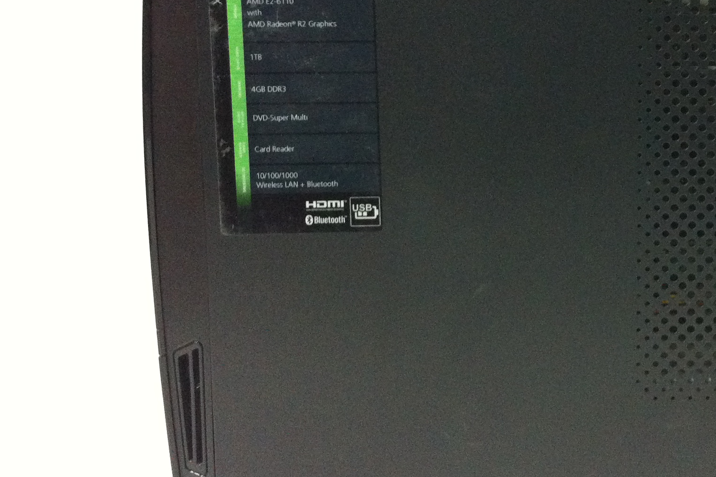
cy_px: 168
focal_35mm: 62
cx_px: 571
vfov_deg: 21.8
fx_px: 1233
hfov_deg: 31.6
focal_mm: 3.85
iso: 400
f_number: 2.8
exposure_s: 1/15
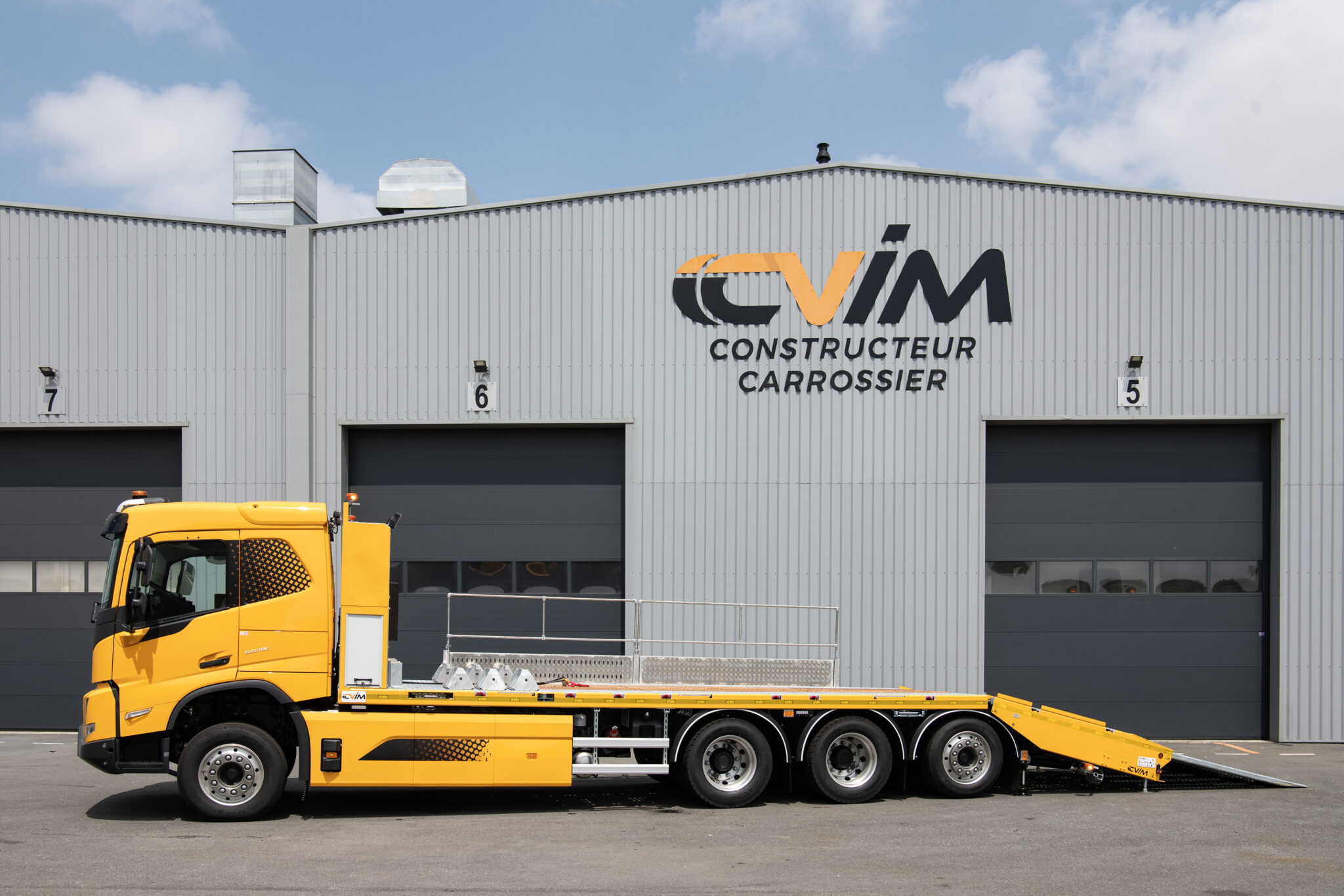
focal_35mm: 31
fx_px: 1157
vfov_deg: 42.3
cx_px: 672
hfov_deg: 60.3
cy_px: 448
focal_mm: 31
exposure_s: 1/200
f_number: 10
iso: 100
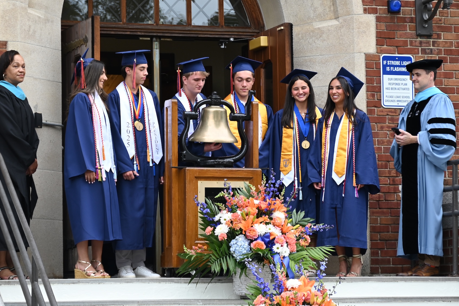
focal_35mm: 127
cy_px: 140
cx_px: 221
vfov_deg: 10.8
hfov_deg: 16.1
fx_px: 1619
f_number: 5
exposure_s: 1/250
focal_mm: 75
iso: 320
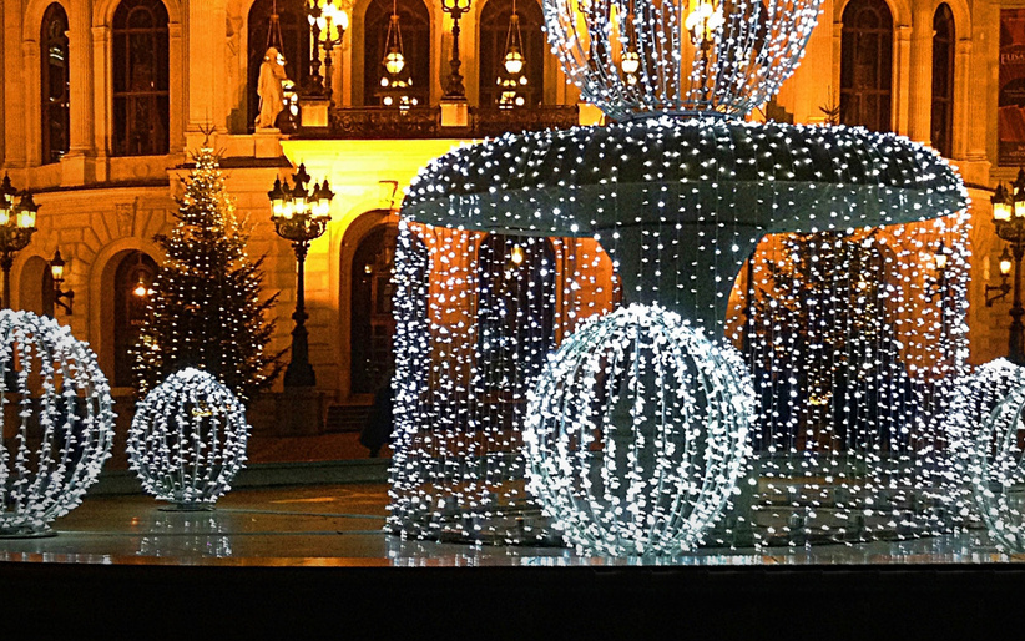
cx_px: 663
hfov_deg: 31.3
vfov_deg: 19.5
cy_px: 15
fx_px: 1816
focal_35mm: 65
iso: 200
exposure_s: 1/20
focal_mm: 4.28
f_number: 2.4
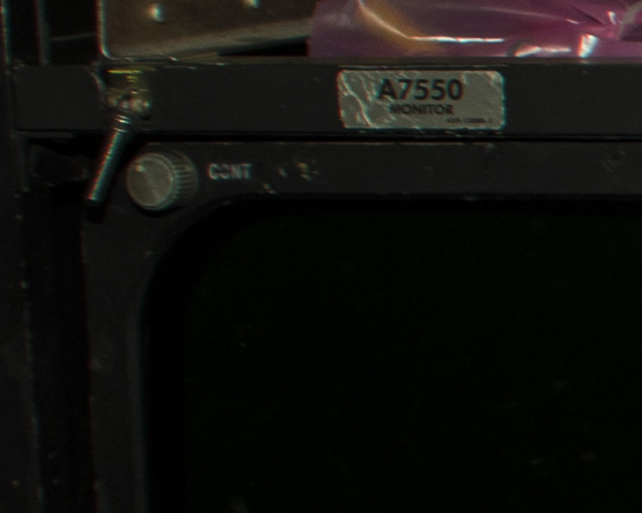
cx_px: 1789
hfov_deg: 8.5
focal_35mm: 198
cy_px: 562
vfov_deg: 7.8
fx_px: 3763
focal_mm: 18
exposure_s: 1/200
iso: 100
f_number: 5
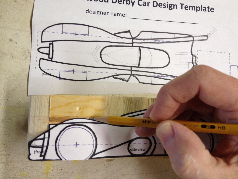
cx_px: 119
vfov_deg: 40.7
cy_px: 90
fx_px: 241
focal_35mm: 35
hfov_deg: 52.6
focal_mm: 4.28
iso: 64
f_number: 2.4
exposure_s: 1/20
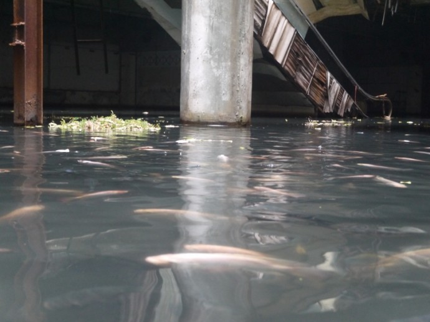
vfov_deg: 30.2
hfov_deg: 39.7
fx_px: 596
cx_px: 215
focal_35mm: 48
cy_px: 161
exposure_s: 1/30
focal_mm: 24
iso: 1600
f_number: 4.9
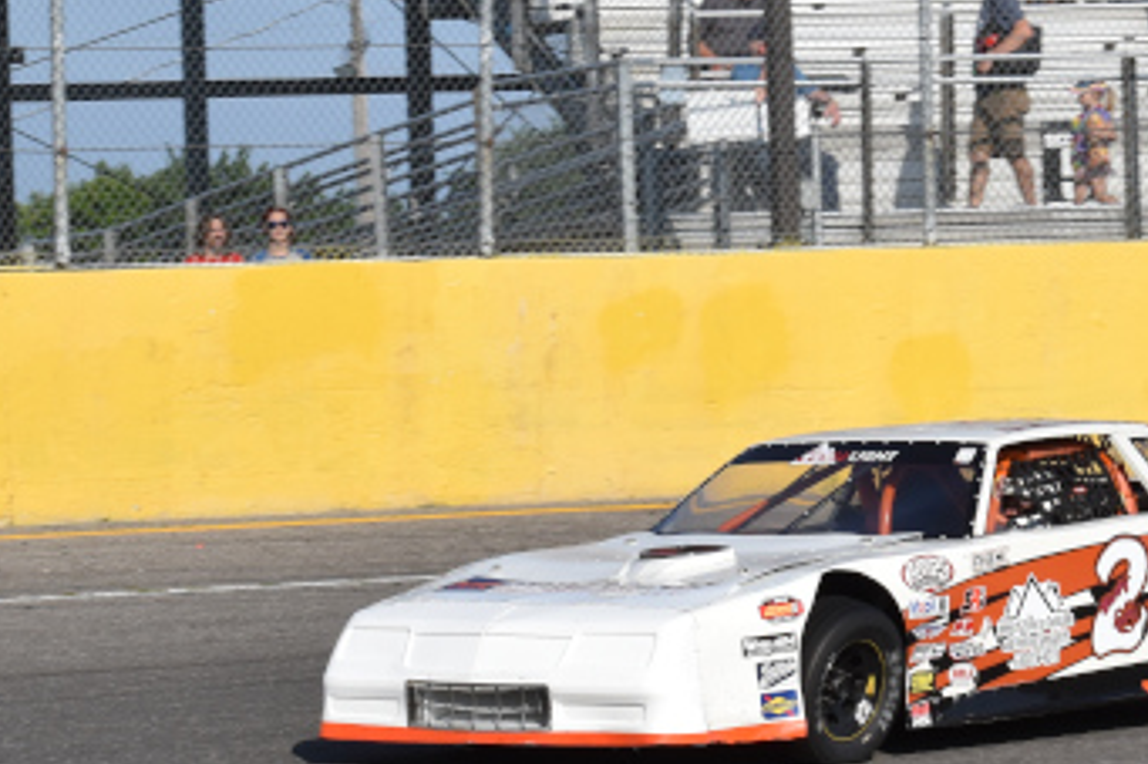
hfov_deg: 7.8
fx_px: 8350
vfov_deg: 5.2
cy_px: 328
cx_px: 1030
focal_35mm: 262
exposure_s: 1/1000
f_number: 11
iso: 400
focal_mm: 70
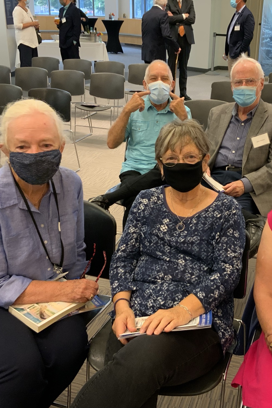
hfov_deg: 32.3
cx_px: 182
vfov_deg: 47.4
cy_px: 200
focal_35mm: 41
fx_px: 465
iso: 160
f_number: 1.8
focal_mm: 3
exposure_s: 1/60
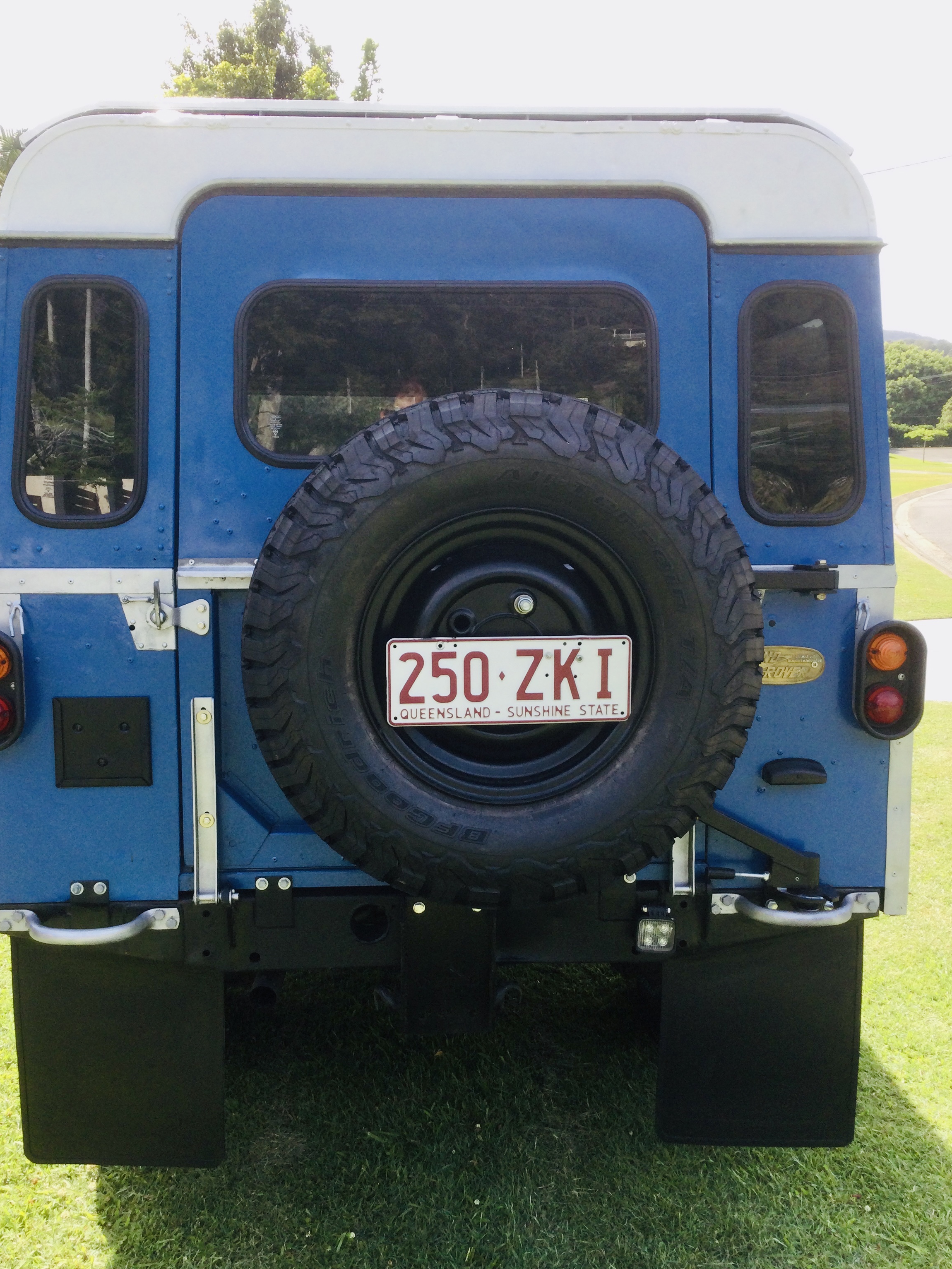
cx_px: 459
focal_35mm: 33
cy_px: 646
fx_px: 1210
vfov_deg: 55.3
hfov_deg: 42.9
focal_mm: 3.3
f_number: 2.4
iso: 25
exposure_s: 1/311
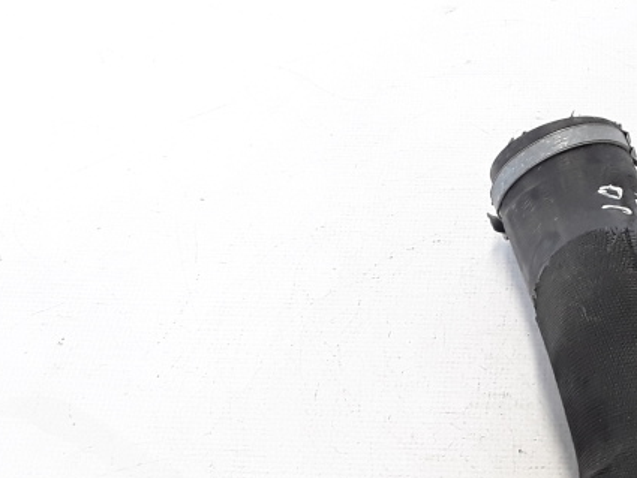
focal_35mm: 65
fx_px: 1196
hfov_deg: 29.2
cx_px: 507
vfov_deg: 21.7
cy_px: 487
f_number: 1.9
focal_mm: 2.91
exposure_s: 1/33
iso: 64
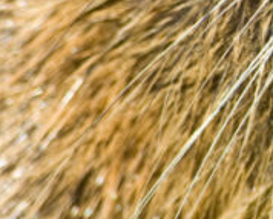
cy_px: -12
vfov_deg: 1.4
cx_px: 575
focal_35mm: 1093
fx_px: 8846
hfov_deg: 1.8
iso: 200
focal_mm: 180
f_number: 6.7
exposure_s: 1/350
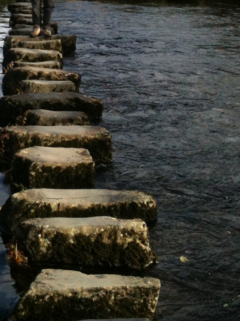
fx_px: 685
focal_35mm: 74
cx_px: 97
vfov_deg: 26.0
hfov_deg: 19.9
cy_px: 76
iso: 64
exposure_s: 1/283
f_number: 2.8
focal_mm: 3.85
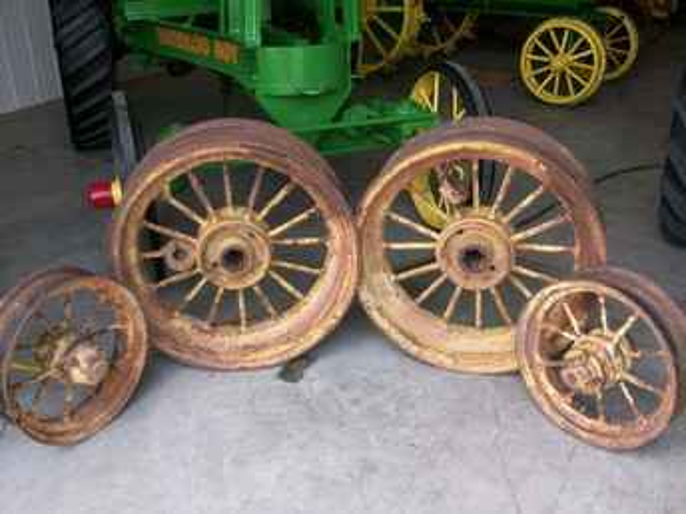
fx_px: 674
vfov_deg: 41.8
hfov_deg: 54.0
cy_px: 257
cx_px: 343
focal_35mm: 34
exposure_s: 1/135
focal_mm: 5.7
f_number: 2.8
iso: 64
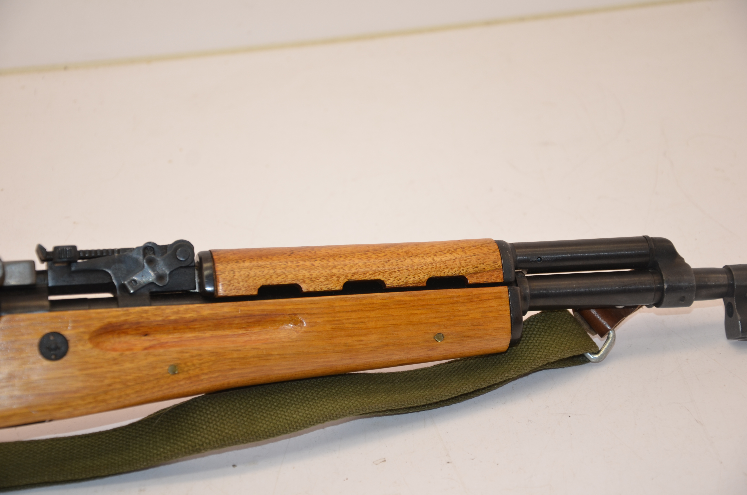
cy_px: 248
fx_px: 1926
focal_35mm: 93
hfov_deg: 22.0
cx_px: 374
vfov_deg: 14.6
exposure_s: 1/200
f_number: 5.3
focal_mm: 62
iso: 200
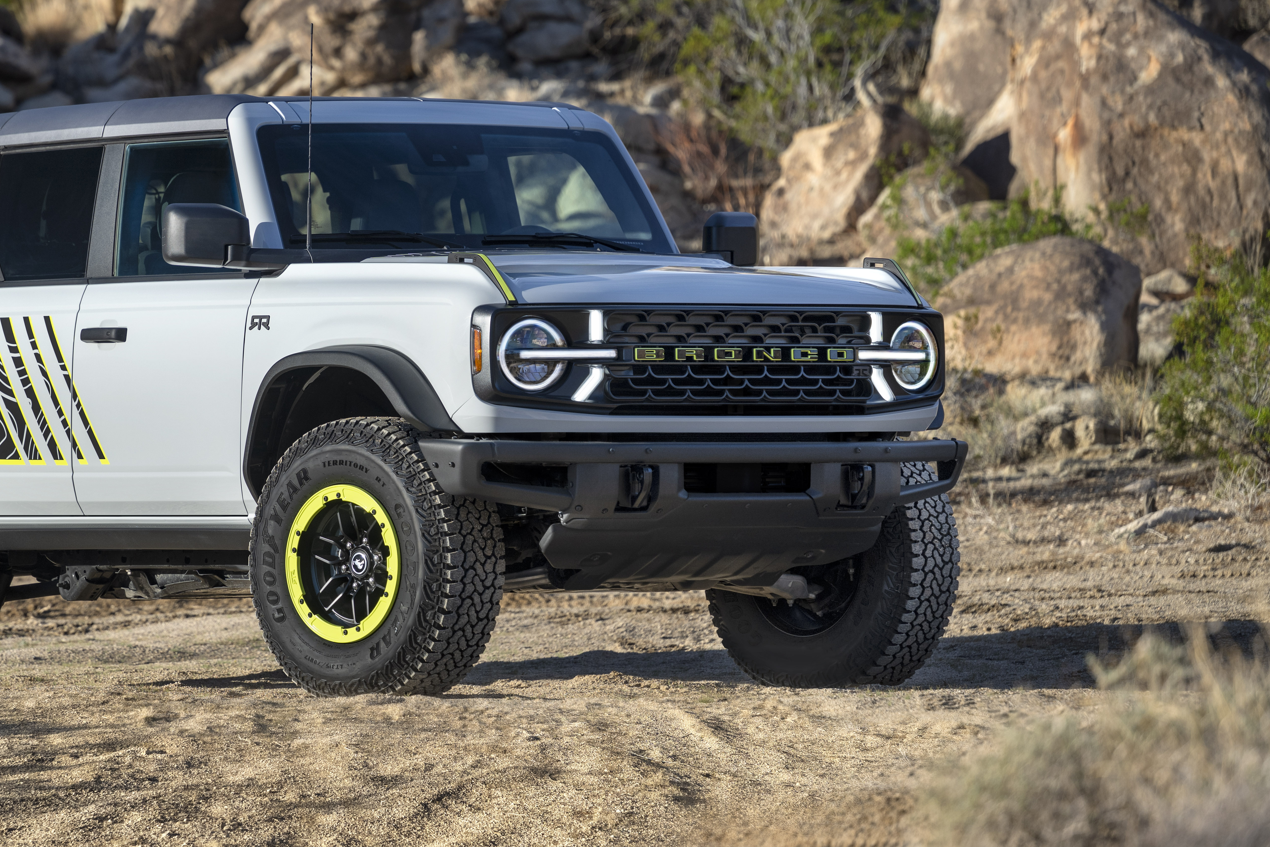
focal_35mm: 205
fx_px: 7231
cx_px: 356
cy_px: 302
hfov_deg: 10.0
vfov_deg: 6.7
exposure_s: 1/500
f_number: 2.8
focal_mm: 125
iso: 100
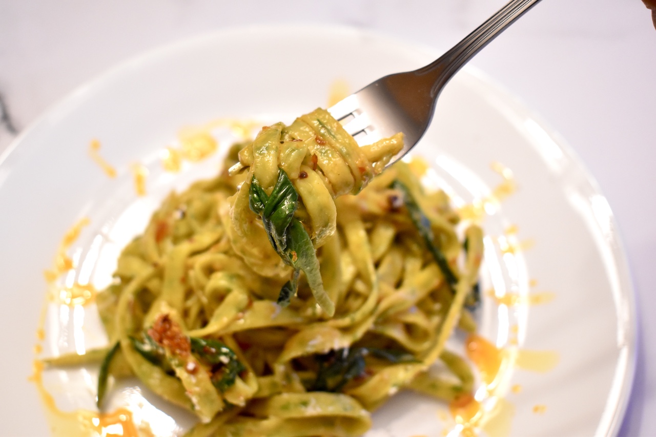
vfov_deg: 26.5
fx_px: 929
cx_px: 328
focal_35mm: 51
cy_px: 218
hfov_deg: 38.9
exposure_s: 1/80
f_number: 4.5
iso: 3200
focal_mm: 34
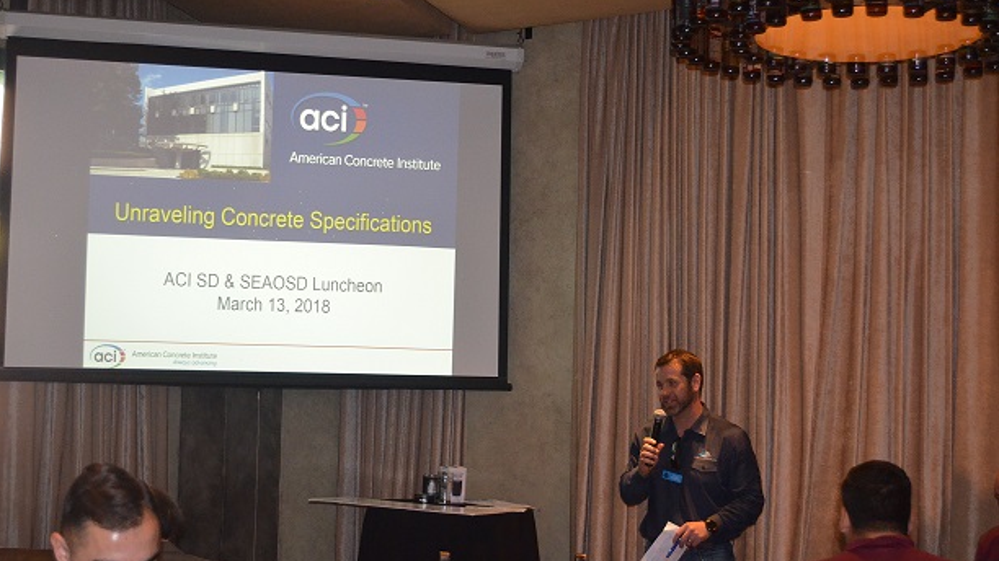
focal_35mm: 60
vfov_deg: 20.0
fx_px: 1589
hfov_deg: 34.9
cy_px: 274
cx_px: 500
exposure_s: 1/60
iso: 2800
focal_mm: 38
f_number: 4.8
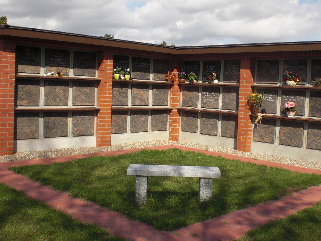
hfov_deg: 41.9
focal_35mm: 45
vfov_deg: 32.2
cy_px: 116
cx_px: 188
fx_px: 417
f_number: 5.6
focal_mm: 6.3
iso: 64
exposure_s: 1/320
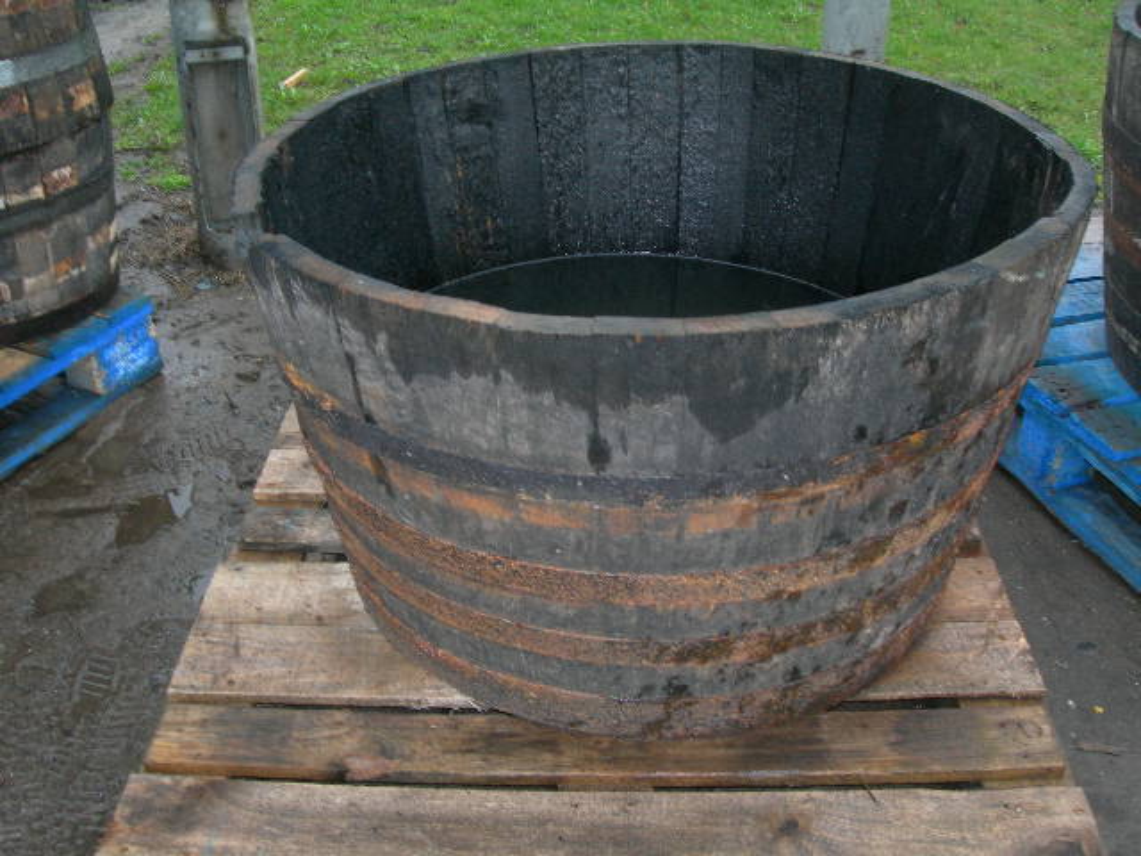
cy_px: 428
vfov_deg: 37.7
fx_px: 1253
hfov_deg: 49.0
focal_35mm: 38
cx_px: 570
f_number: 4.8
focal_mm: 7.8
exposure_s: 1/60.1
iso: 200
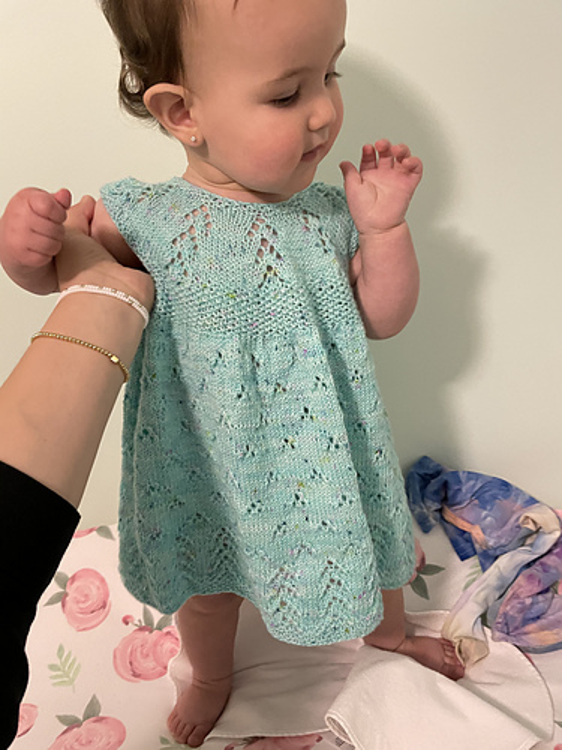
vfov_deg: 67.3
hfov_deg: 53.1
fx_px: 563
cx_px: 281
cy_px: 375
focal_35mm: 26
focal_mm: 4.2
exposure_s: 1/40
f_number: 1.6
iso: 400
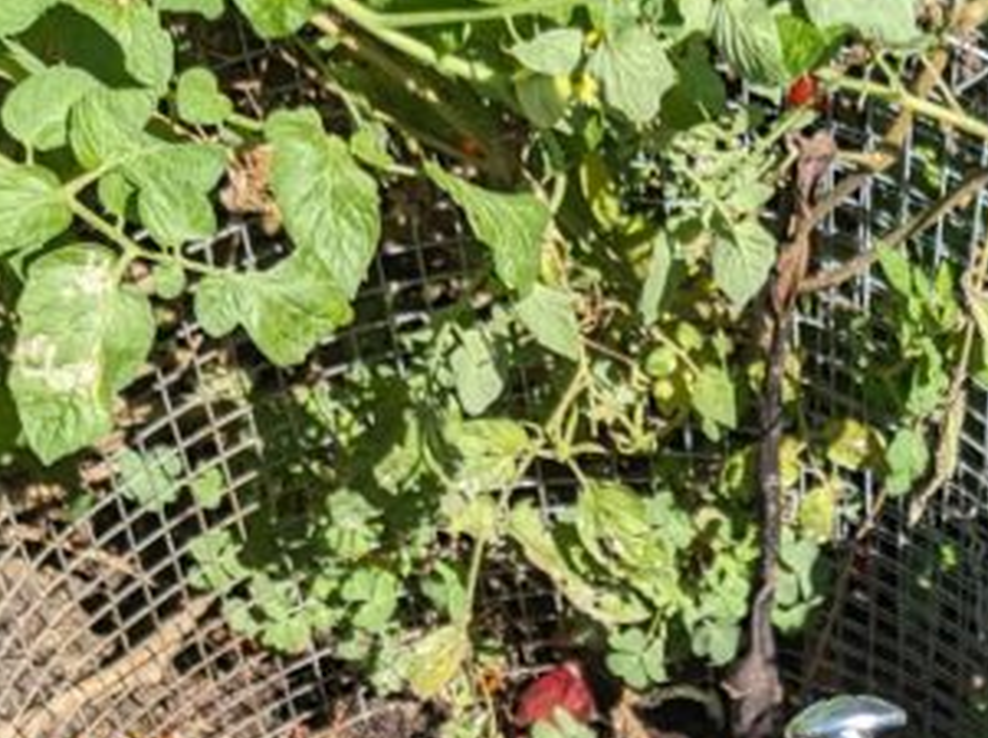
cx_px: 1041
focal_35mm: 92
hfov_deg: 20.5
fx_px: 2623
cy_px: 1204
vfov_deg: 14.6
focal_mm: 4.38
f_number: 1.73
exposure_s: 1/1565
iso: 48
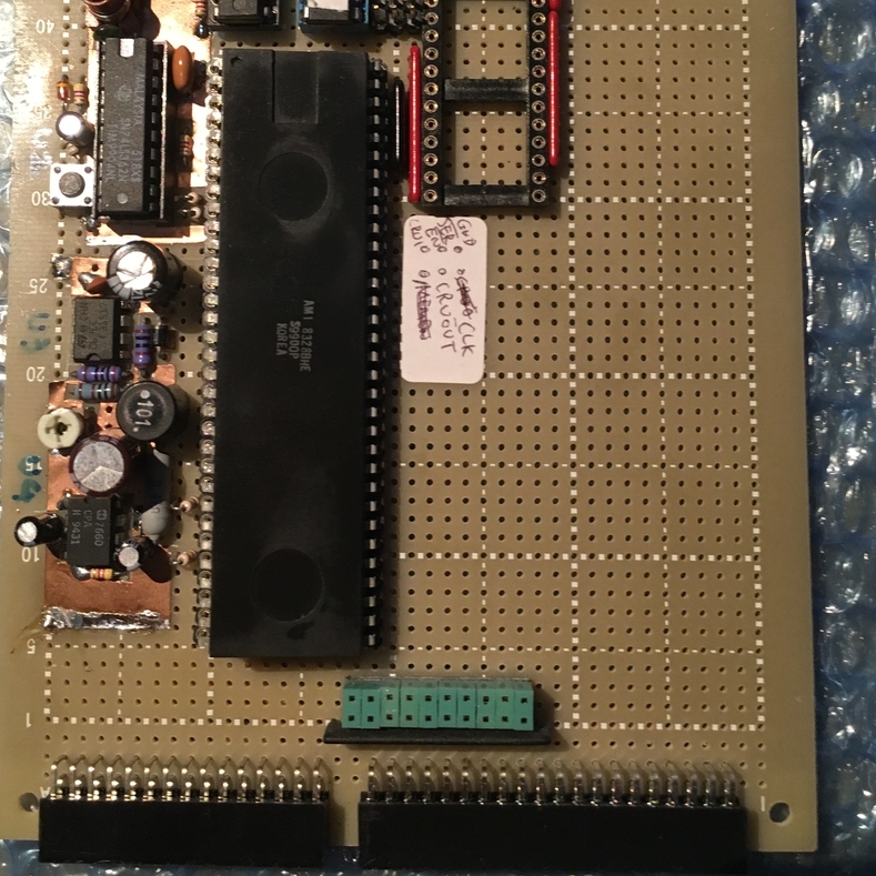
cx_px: 422
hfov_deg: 42.8
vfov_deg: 42.2
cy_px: 288
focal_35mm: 39
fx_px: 1117
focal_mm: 4.15
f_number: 2.2
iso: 160
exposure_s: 1/30
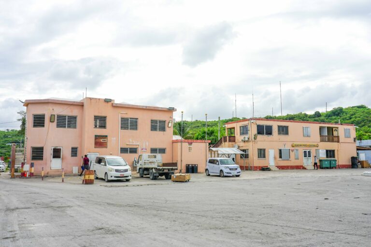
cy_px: 124
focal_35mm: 30
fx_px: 309
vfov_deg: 43.6
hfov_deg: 61.9
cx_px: 186
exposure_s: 1/250
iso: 100
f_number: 10
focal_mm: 30
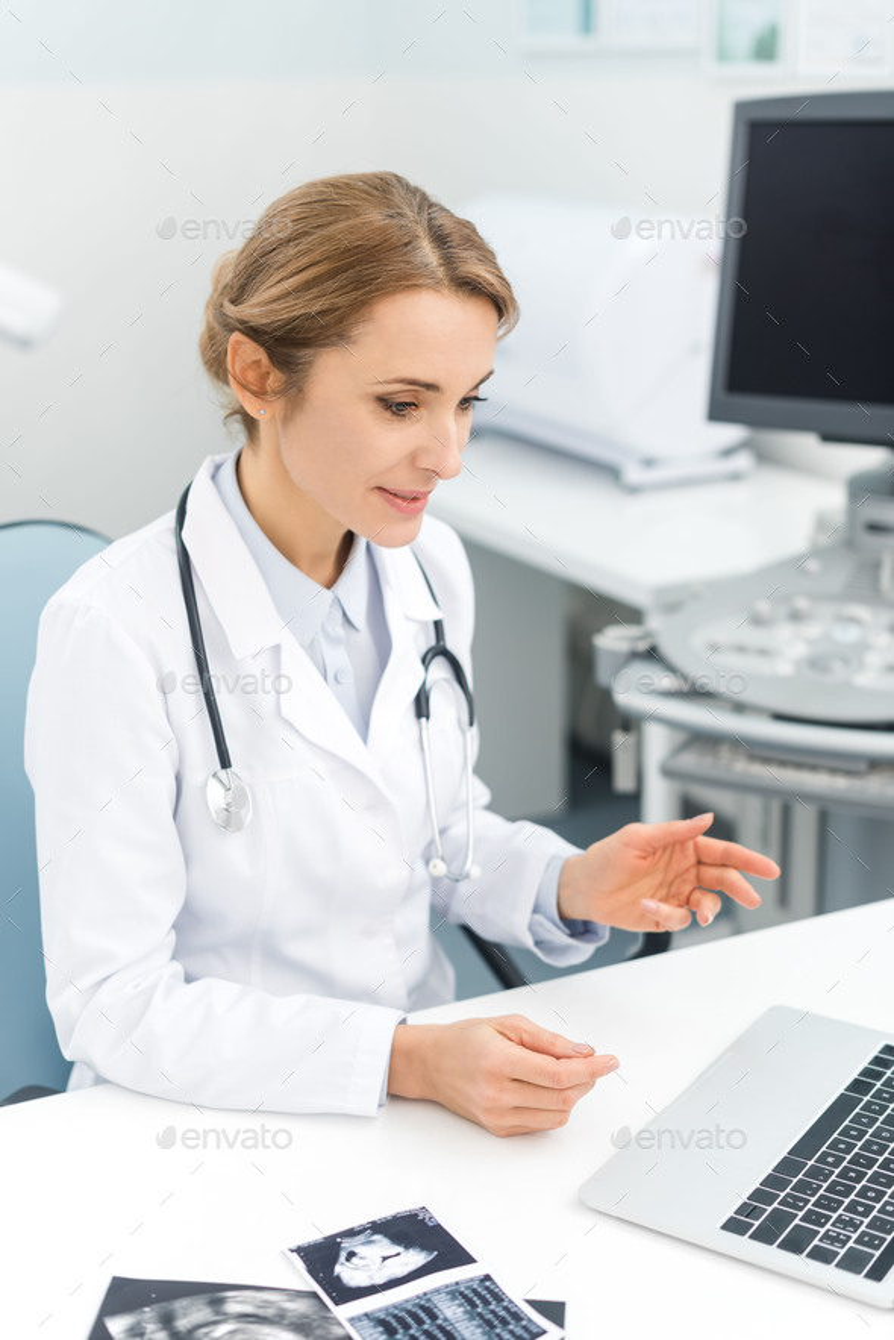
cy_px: 670
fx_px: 1861
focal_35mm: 50
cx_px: 447
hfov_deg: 27.0
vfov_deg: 39.6
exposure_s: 1/200
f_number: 2.8
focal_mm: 50
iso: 160
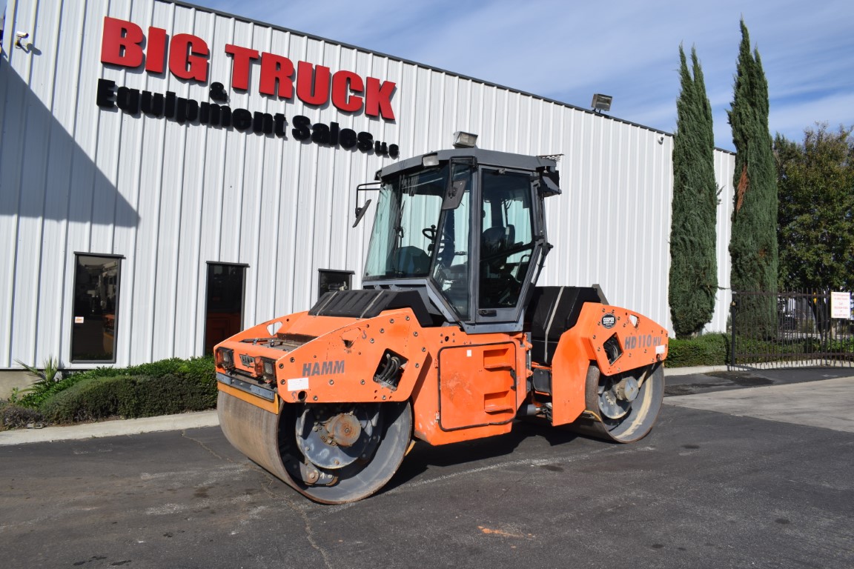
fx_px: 640
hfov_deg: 67.4
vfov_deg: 47.9
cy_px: 284
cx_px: 427
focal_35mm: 27
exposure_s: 1/500
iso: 200
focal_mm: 18
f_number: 11
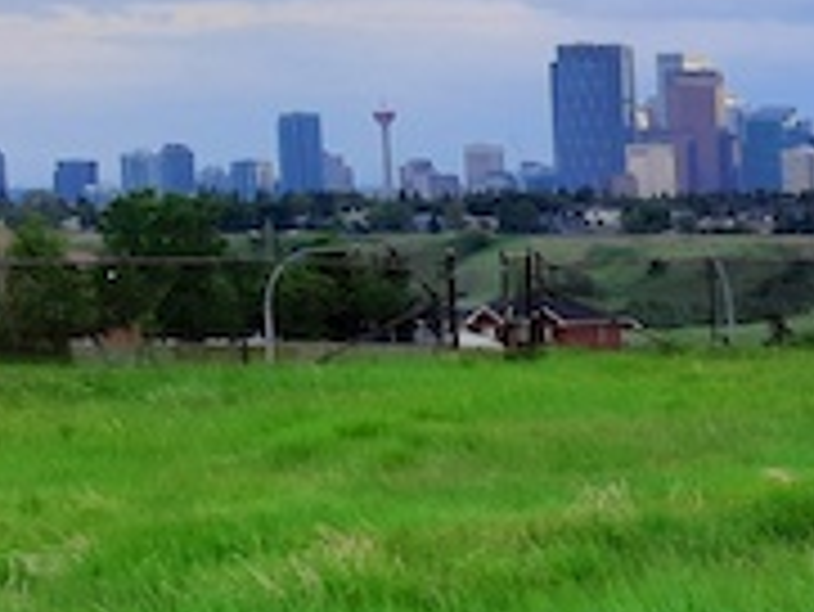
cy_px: 590
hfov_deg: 14.6
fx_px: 2706
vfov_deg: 12.8
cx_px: 1543
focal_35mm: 115
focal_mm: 3.92
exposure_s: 1/154
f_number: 1.7
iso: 40
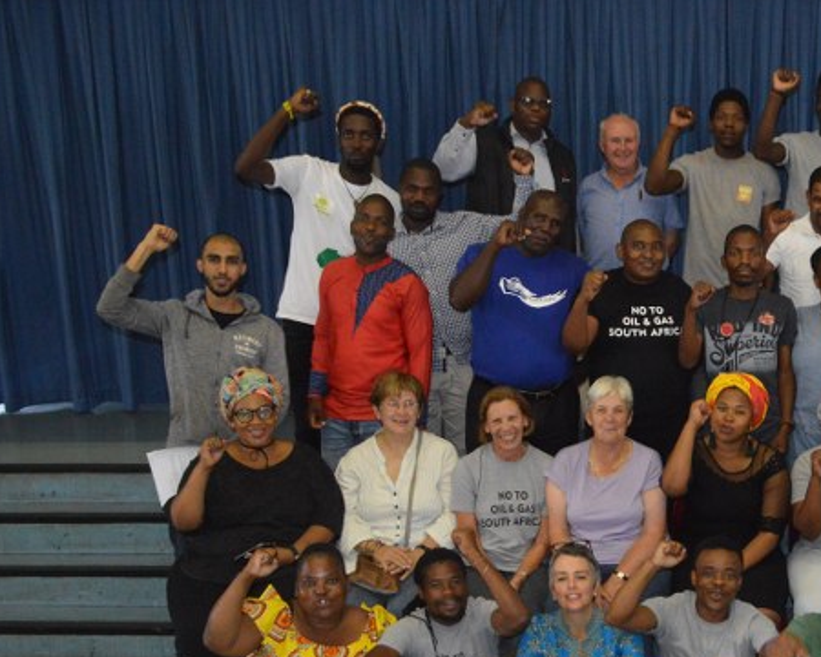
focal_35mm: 50
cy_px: 451
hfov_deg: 35.4
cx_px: 721
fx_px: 1215
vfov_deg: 30.0
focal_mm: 20
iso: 3200
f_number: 6.3
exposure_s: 1/125
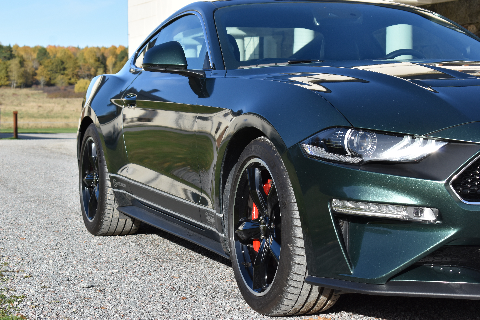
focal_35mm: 82
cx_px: 240
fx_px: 1100
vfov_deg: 16.6
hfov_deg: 24.6
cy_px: 160
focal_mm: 55
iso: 125
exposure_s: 1/250
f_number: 8
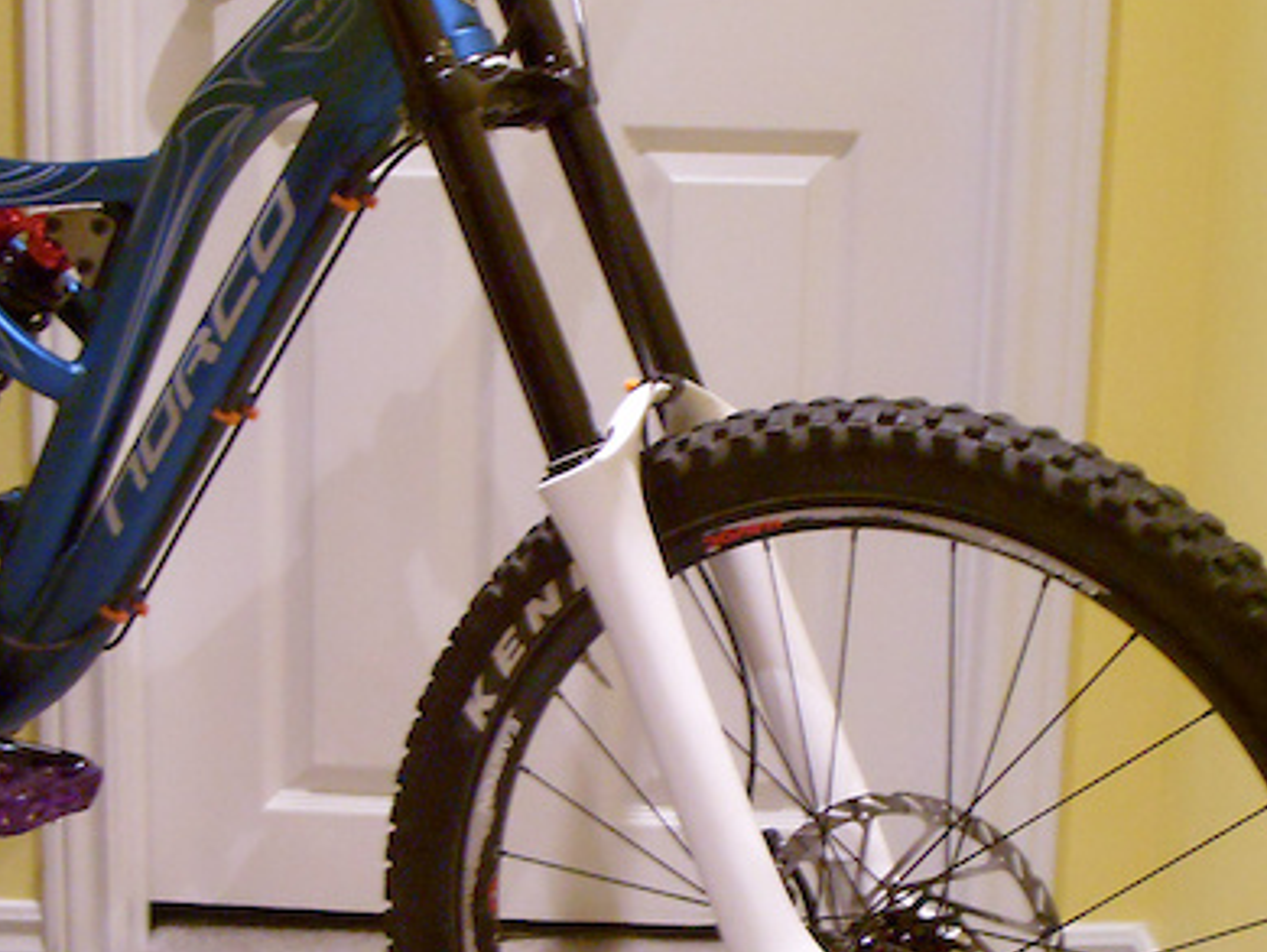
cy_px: 513
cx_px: 279
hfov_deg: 24.1
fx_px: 2930
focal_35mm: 80
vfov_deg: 18.5
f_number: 3.5
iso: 200
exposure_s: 1/6
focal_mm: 6.6
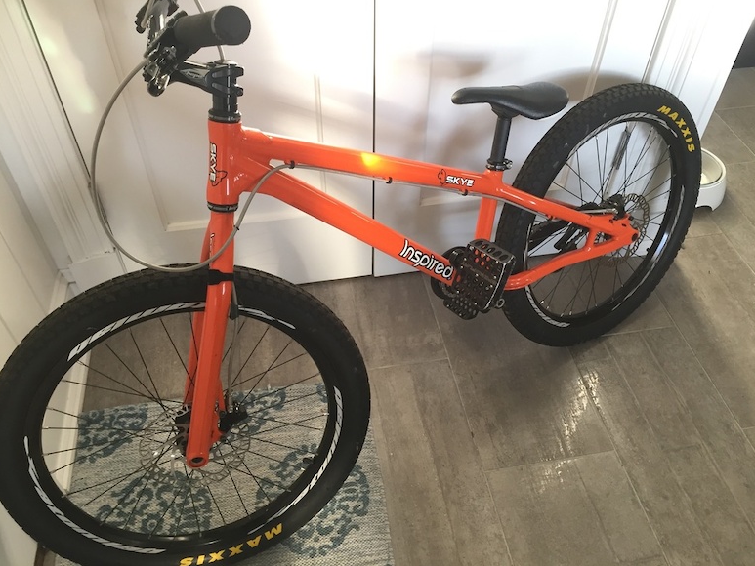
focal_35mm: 30
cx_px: 388
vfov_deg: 46.8
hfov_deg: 59.9
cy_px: 274
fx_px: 654
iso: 64
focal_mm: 4.15
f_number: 2.2
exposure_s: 1/30
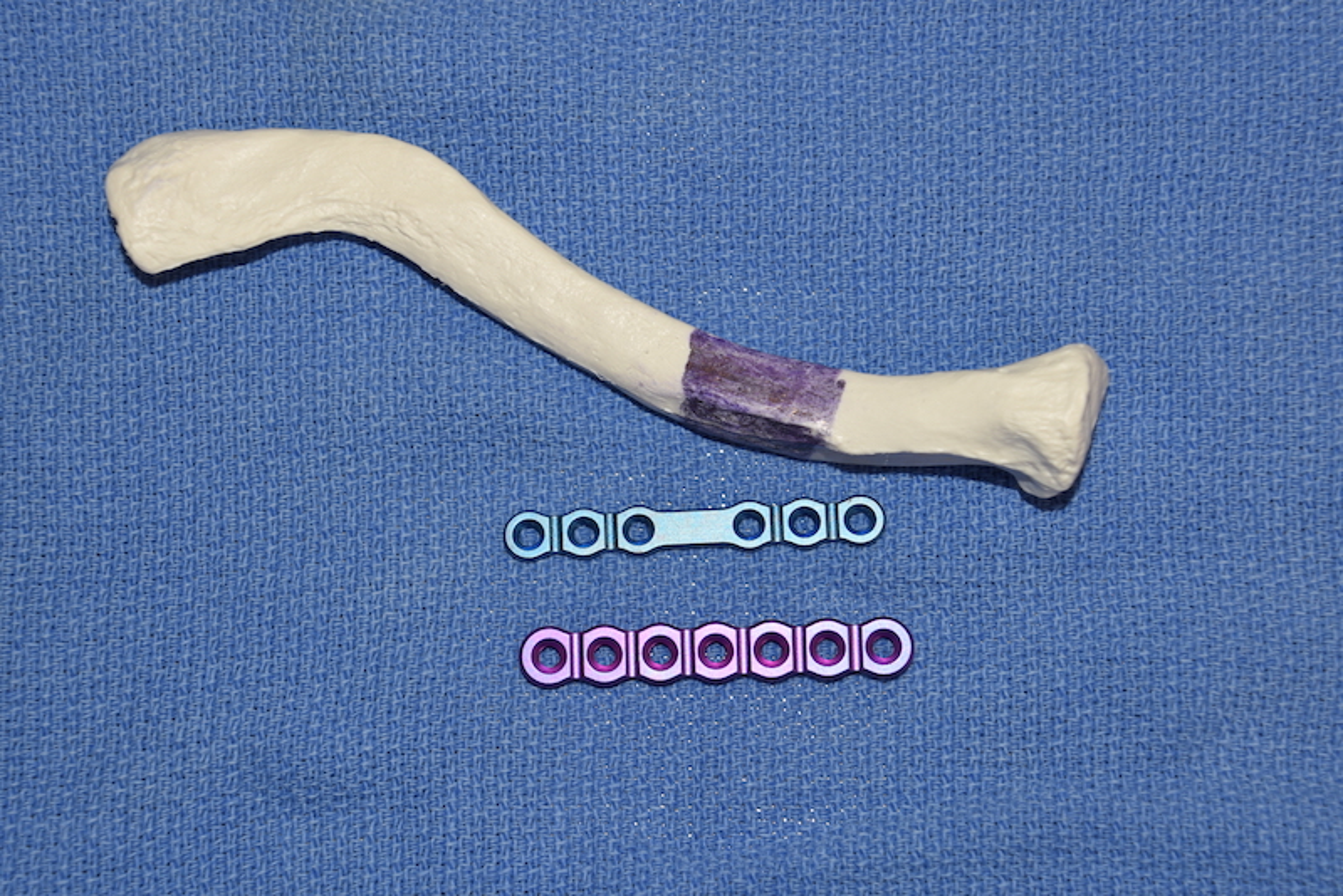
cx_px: 672
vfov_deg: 20.6
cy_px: 448
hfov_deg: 30.5
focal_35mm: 66
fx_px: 2463
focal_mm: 44
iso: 100
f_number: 4.8
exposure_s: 1/60
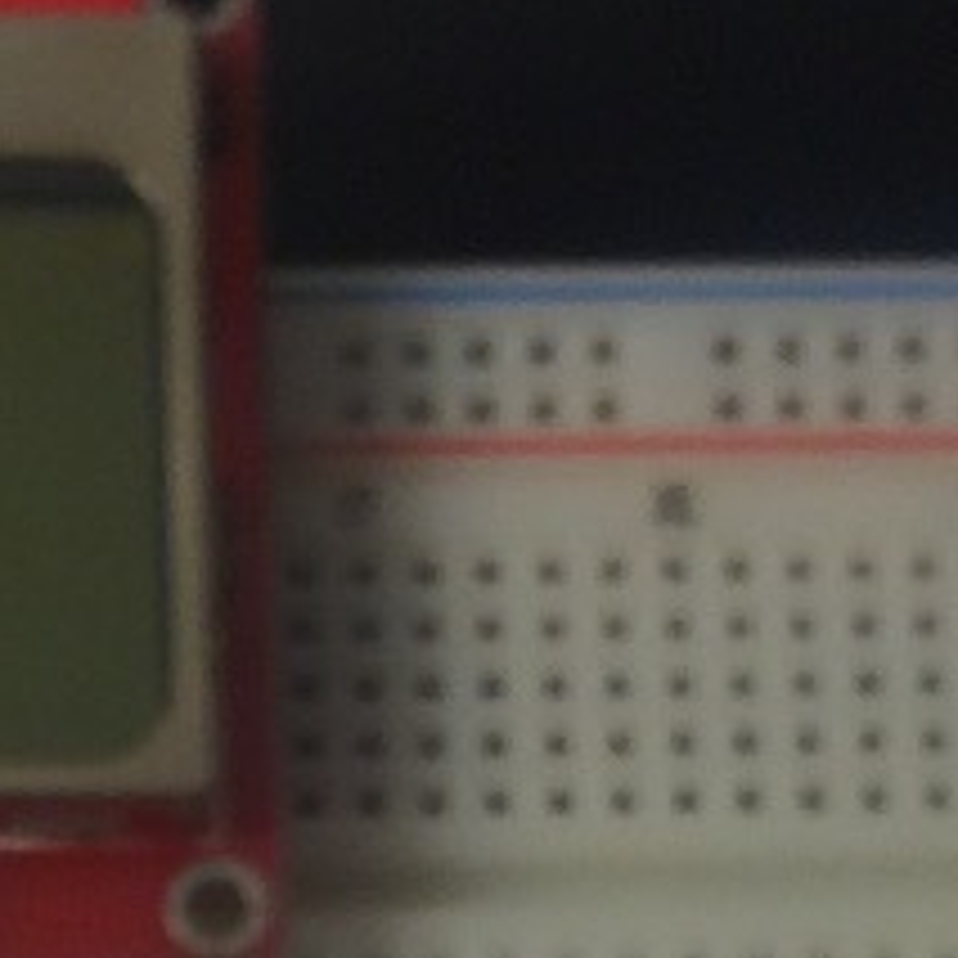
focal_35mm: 173
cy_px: 1763
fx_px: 5417
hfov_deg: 10.0
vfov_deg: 9.6
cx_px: -13
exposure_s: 1/50
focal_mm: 4.15
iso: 40
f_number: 2.2
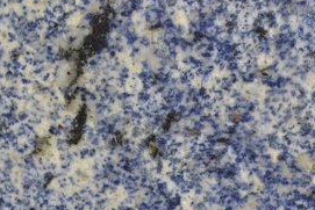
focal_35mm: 114
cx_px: 417
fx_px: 998
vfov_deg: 12.0
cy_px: 67
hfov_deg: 16.8
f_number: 11
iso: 200
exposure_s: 1/320
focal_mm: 26
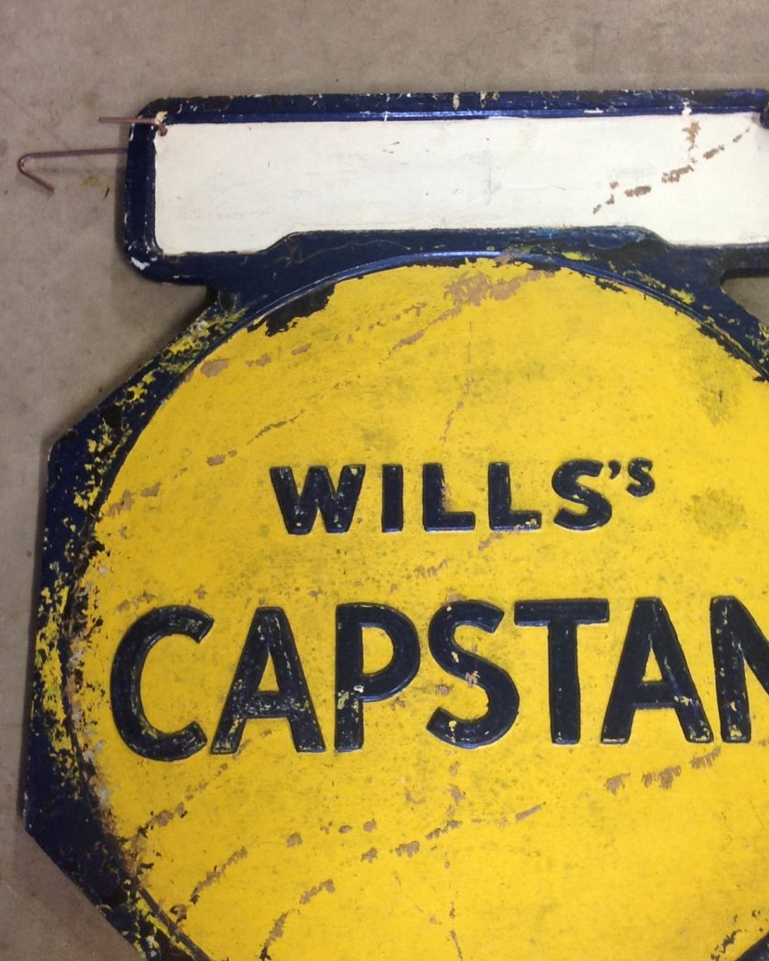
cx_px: 486
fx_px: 1508
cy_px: 524
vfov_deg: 35.3
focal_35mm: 53
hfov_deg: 28.5
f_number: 2.4
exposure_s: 1/17
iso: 100
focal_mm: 4.28
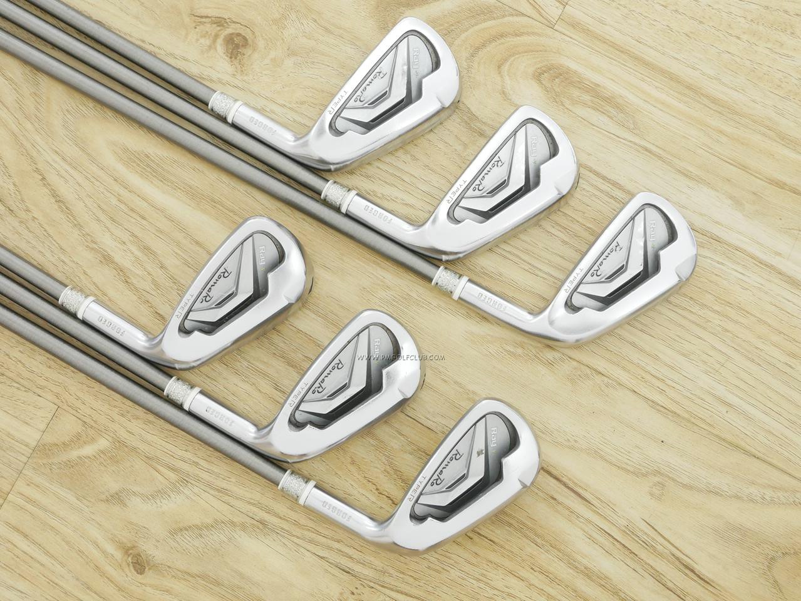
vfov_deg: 29.1
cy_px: 300
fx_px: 1157
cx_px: 400
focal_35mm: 50
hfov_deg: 38.2
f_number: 4.5
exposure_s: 1/40
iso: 1600
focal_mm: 25
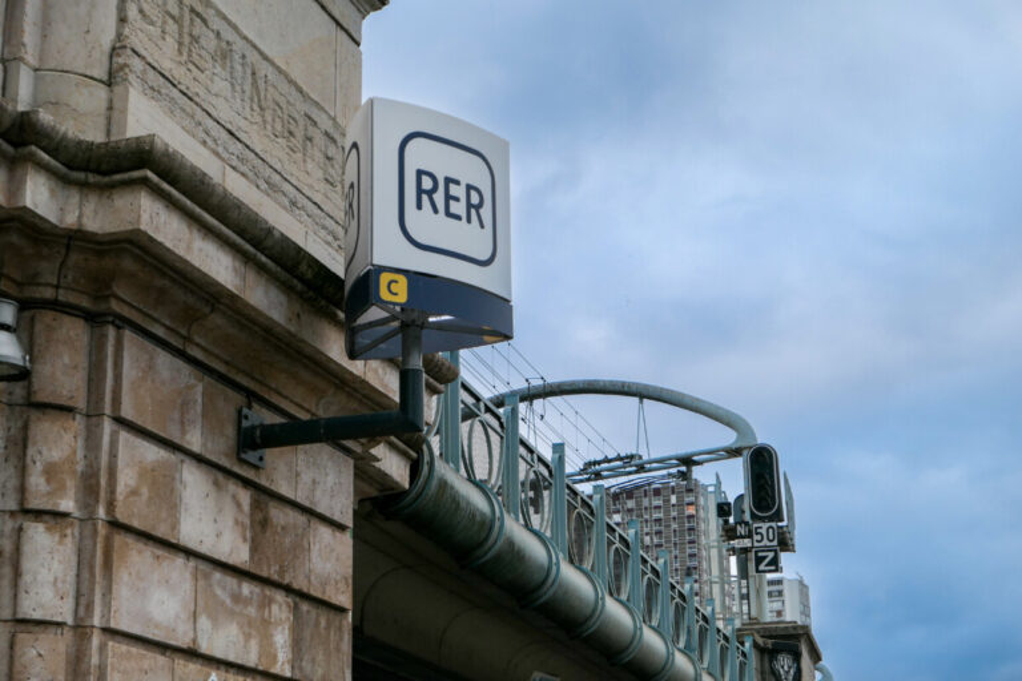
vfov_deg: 19.7
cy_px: 340
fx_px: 1959
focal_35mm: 69
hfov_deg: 29.2
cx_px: 511
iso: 160
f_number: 2.8
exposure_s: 1/80
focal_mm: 25.1
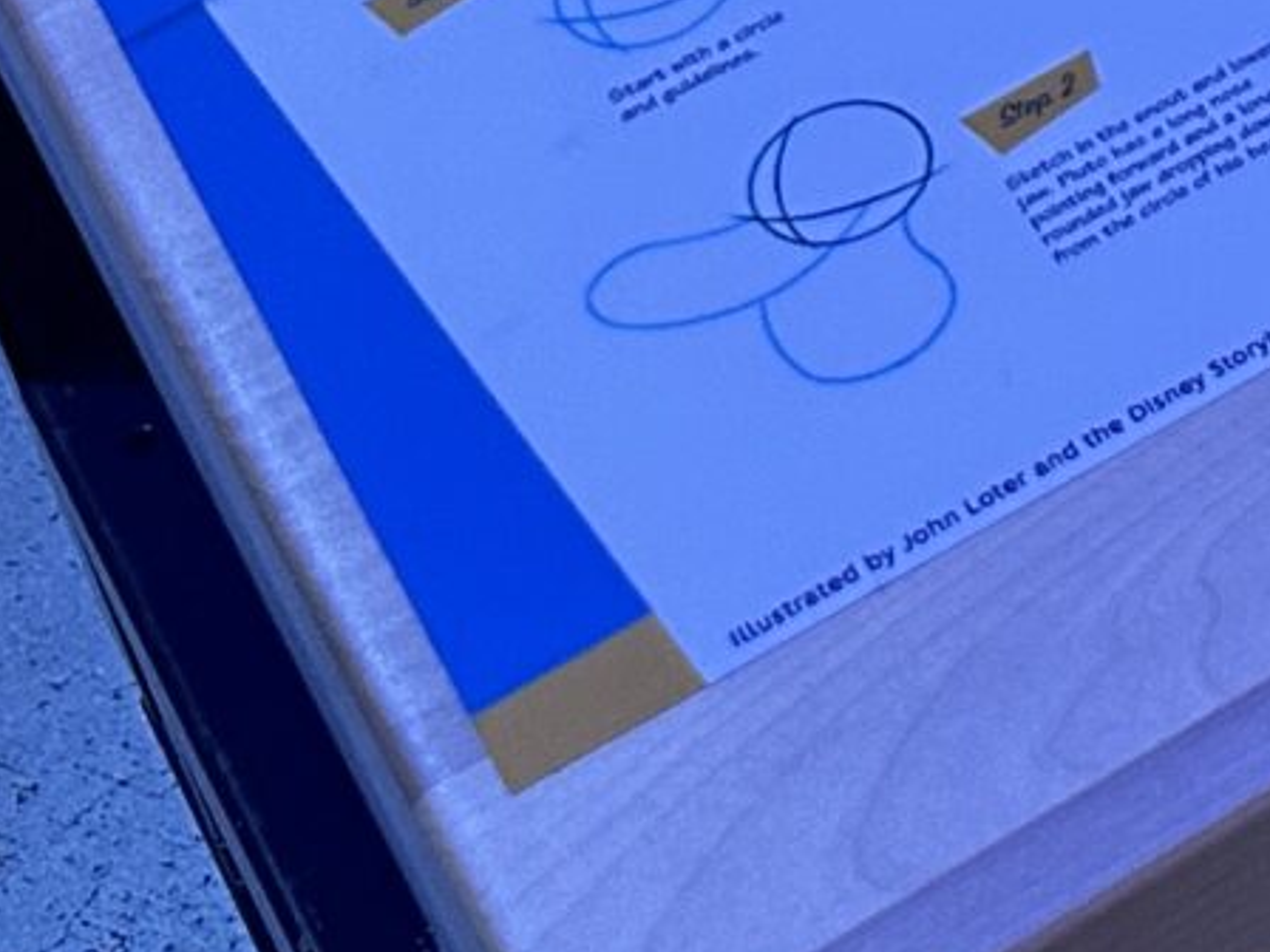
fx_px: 5026
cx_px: 2926
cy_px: -1422
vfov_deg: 9.5
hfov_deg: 12.0
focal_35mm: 137
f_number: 1.78
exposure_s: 1/120
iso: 200
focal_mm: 6.86
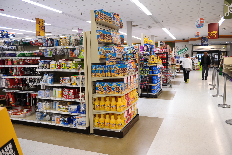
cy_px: 78
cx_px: 116
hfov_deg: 60.3
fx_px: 200
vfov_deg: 42.3
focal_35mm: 31
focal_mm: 31
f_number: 2.8
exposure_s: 1/80
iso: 400
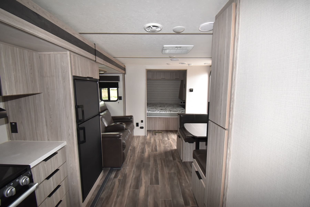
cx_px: 155
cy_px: 104
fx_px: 129
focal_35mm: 15
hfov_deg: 100.3
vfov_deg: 77.5
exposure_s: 1/125
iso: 800
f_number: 5.6
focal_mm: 10
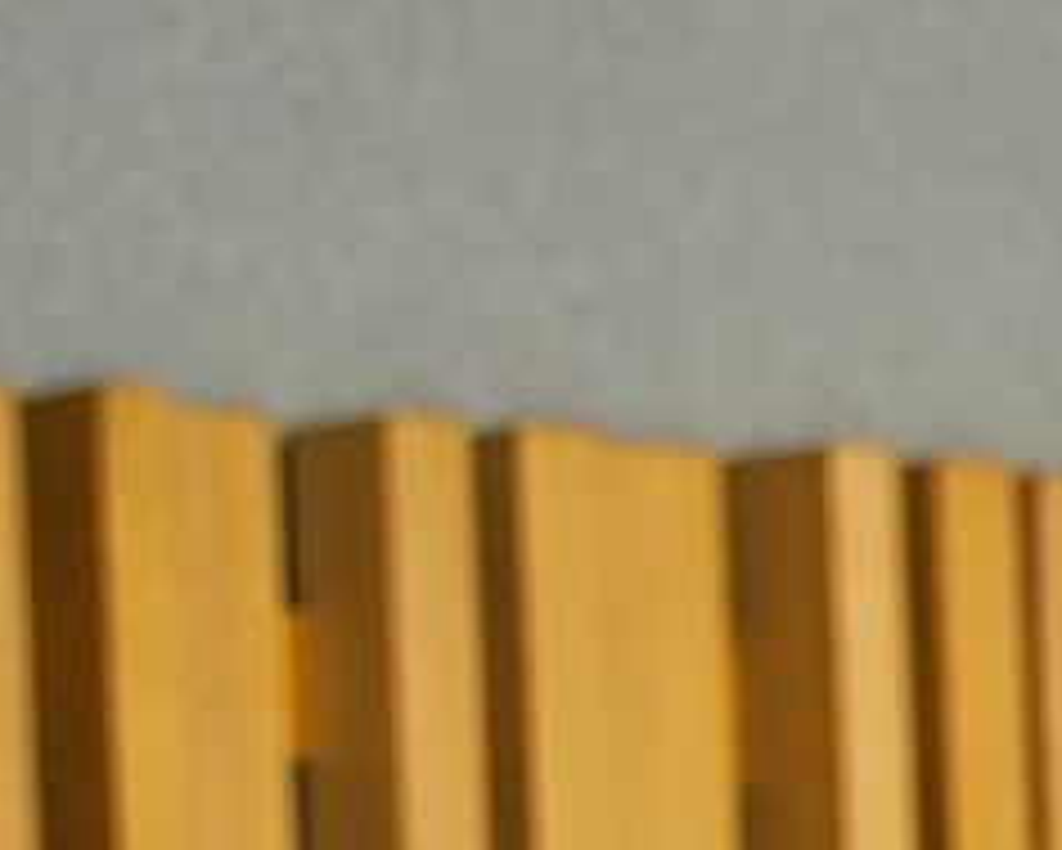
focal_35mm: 401
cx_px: 3812
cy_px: 2082
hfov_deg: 4.5
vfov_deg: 3.8
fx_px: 12603
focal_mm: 35
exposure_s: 1/60
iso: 200
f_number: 2.8
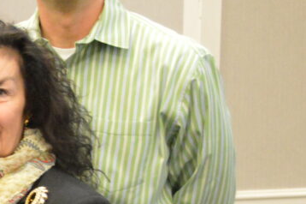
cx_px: -294
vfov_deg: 7.6
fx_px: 1529
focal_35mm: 180
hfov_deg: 10.5
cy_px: 204
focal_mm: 28
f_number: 4.5
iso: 3200
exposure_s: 1/30
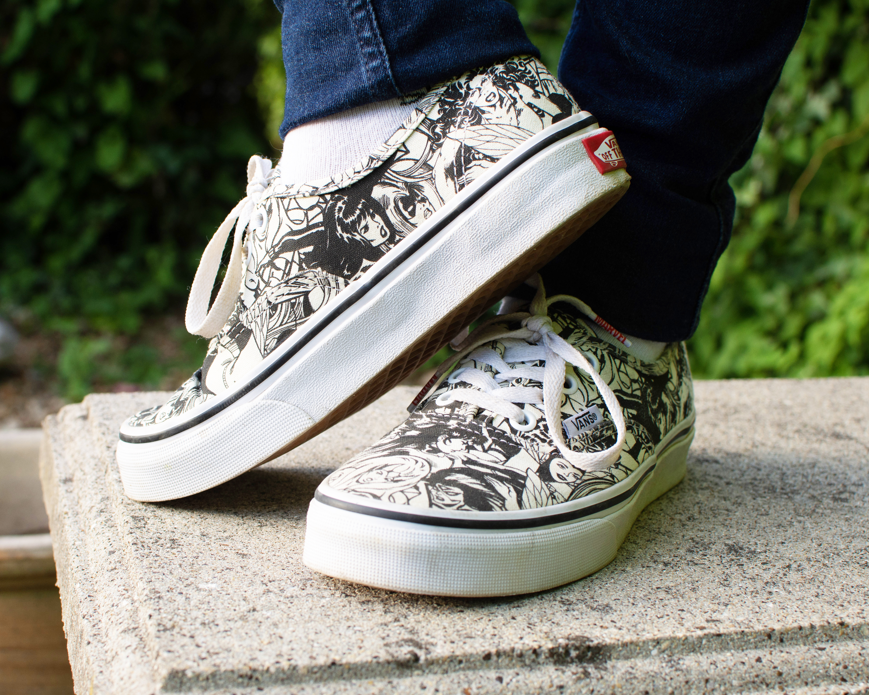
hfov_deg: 31.6
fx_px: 1532
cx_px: 361
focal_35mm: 60
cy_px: 349
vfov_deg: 25.6
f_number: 5.6
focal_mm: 35
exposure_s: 1/125
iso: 280
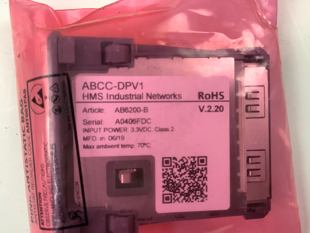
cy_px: 116
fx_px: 278
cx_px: 155
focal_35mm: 31
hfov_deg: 58.3
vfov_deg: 45.4
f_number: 2.4
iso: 80
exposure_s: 1/50
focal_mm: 3.3
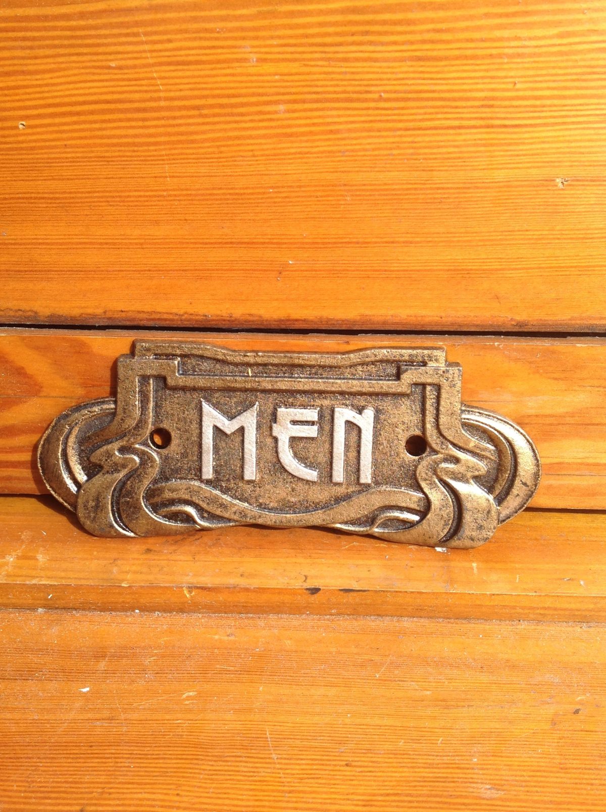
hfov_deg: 40.6
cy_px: 406
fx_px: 819
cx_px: 303
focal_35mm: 35
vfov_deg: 52.7
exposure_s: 1/657
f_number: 2.4
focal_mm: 4.28
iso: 50
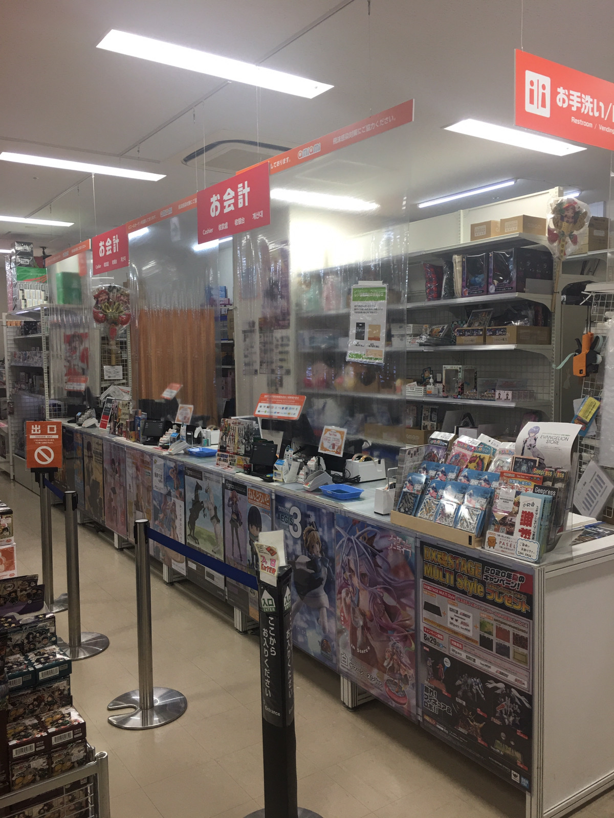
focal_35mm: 29
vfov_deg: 61.7
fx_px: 686
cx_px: 307
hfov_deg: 48.2
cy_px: 409
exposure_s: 1/30
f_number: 2.2
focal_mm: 4.15
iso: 25
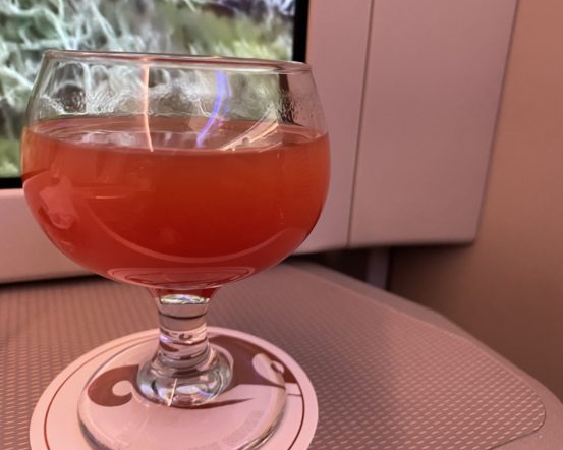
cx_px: 278
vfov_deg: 51.5
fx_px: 466
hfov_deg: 62.2
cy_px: 221
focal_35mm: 28
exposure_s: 1/42
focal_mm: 4.25
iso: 500
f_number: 1.8
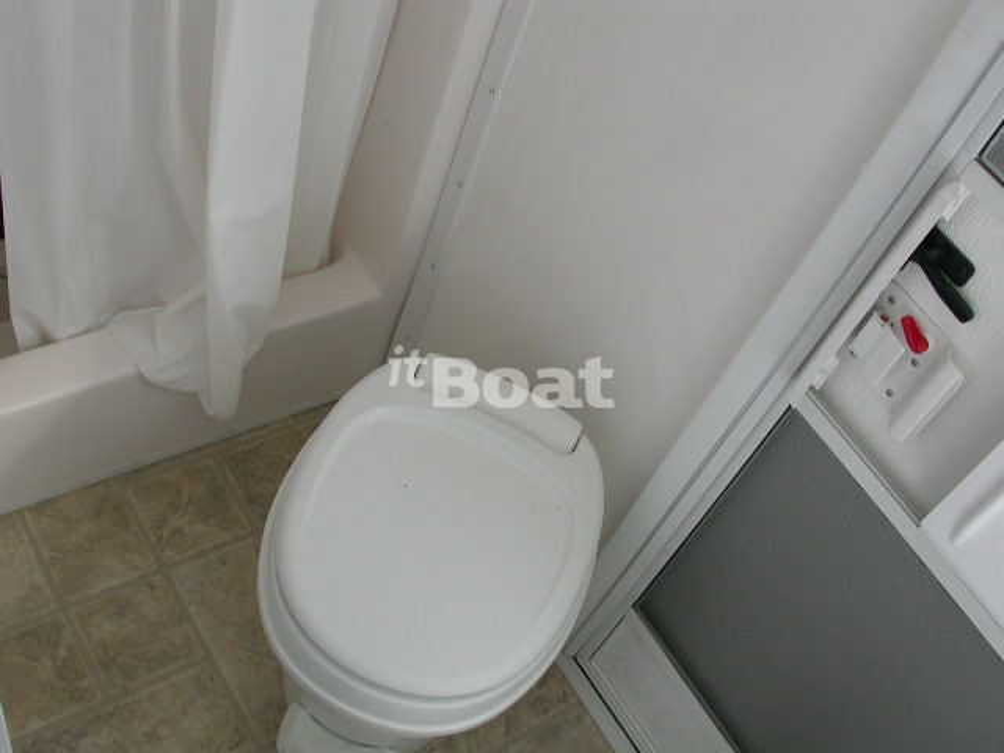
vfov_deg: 37.7
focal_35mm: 38
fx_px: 1102
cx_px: 502
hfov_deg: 49.0
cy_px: 376
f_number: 3.7
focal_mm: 7.85
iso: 100
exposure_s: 1/71.6
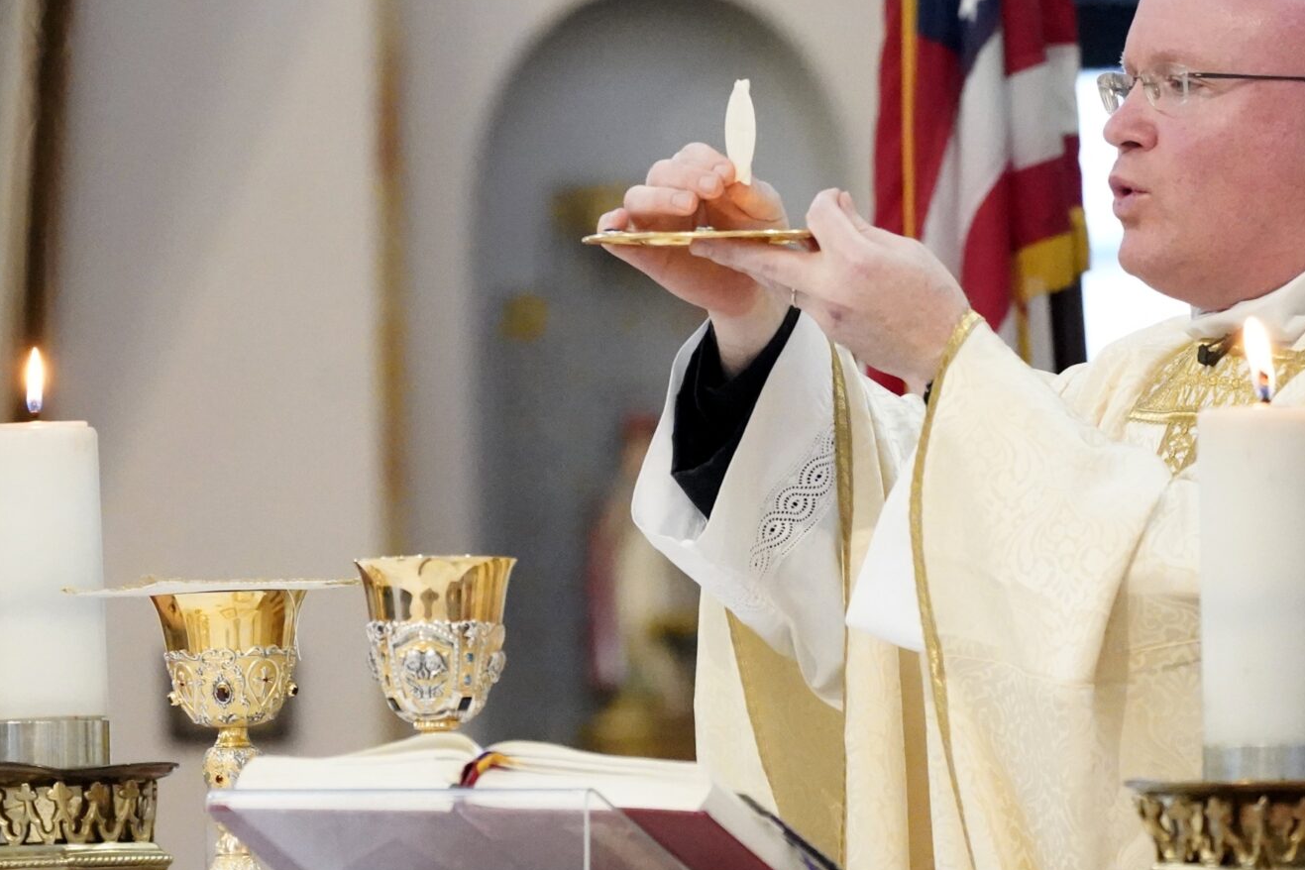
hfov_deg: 4.2
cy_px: 413
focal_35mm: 486
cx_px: 519
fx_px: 17616
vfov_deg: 2.8
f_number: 5.6
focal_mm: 250
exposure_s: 1/100
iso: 16000
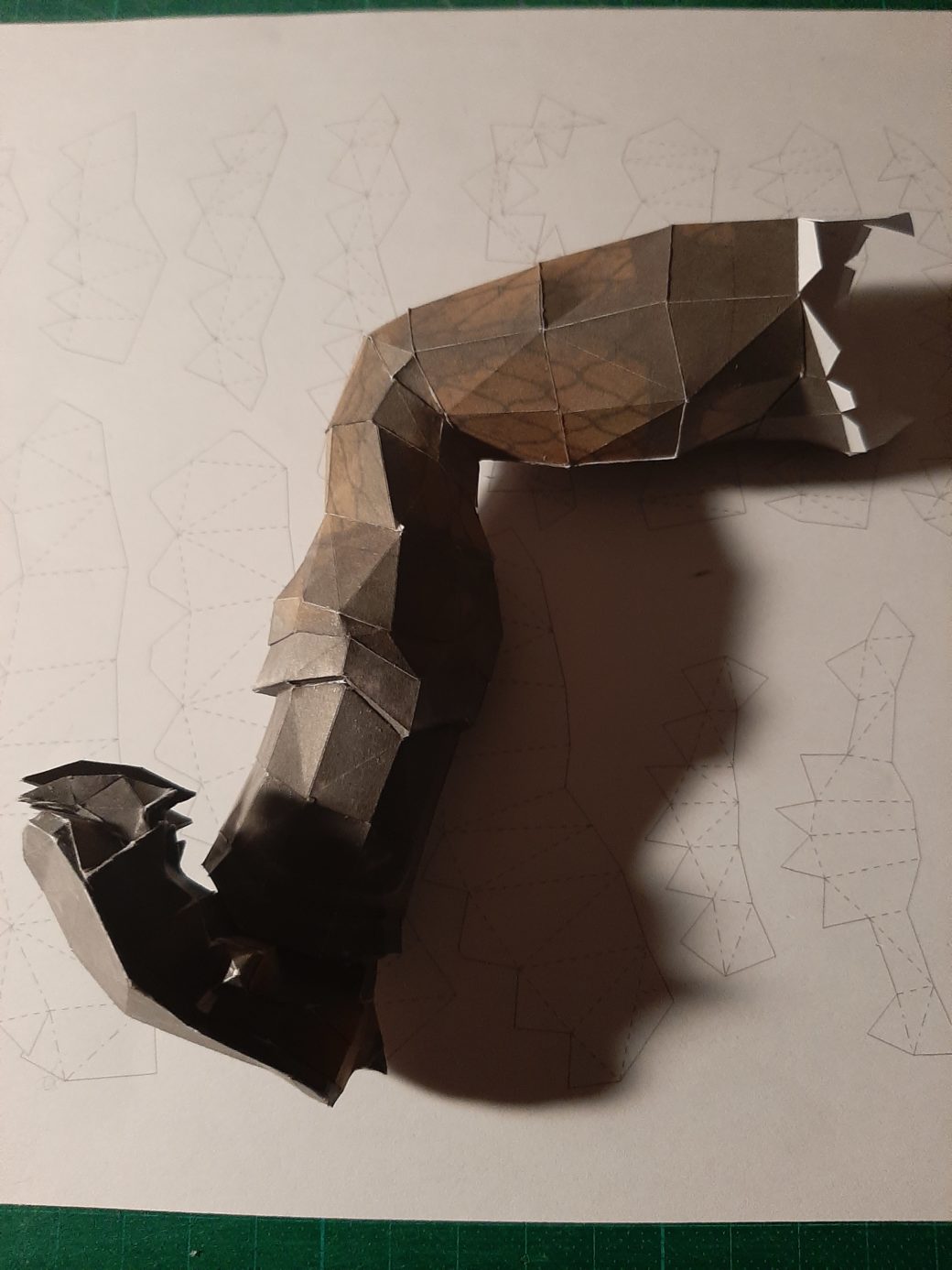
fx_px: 954
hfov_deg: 53.1
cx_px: 476
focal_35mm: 26
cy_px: 635
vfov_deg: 67.3
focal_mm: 3.93
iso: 250
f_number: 1.7
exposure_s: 1/25
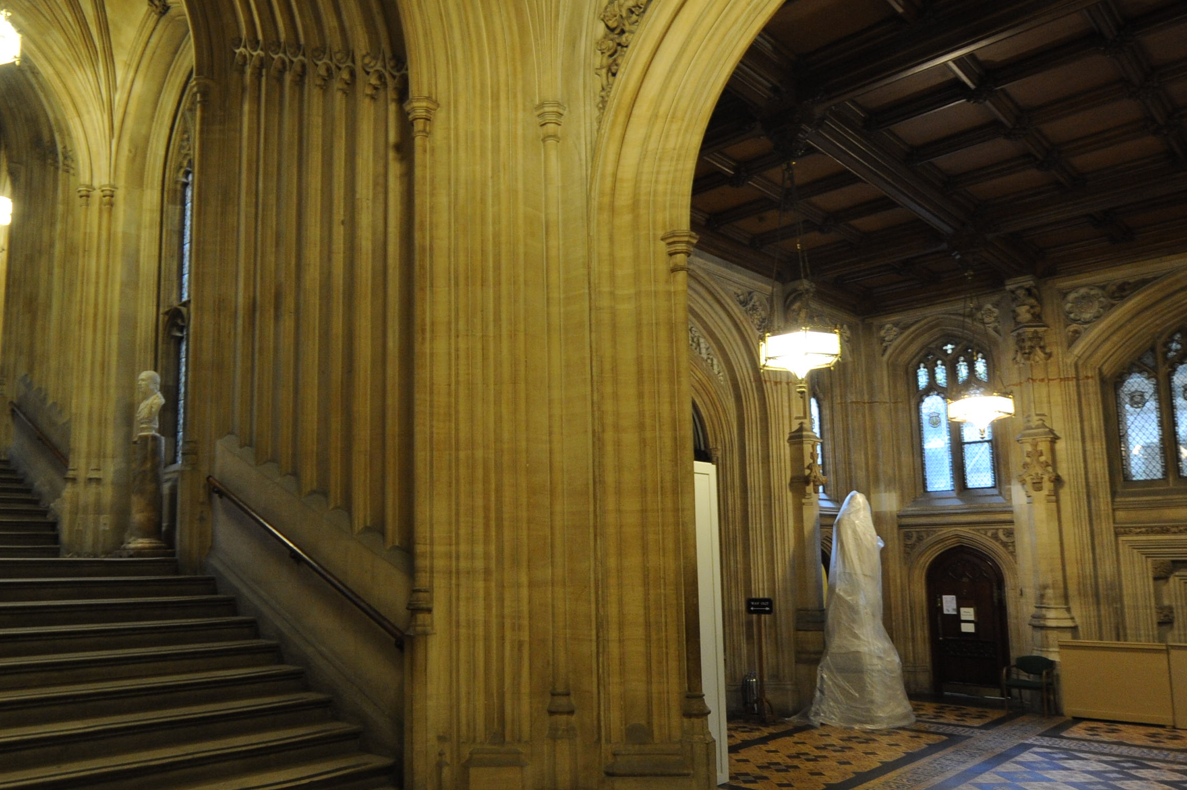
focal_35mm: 26
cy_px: 439
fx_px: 857
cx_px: 457
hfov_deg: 68.5
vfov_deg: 49.4
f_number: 5.6
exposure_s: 1/13
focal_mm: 14
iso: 2000
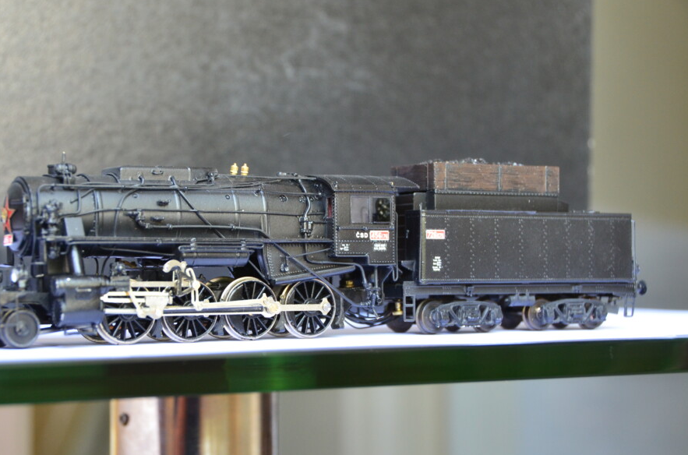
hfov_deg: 23.4
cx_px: 296
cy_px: 243
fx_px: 1658
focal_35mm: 87
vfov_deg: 15.6
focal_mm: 50
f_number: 6.3
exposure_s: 1/13
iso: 800
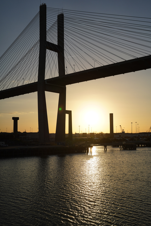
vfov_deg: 48.5
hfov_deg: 33.4
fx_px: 252
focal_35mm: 40
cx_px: 76
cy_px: 113
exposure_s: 1/3200
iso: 100
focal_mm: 40
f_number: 3.5
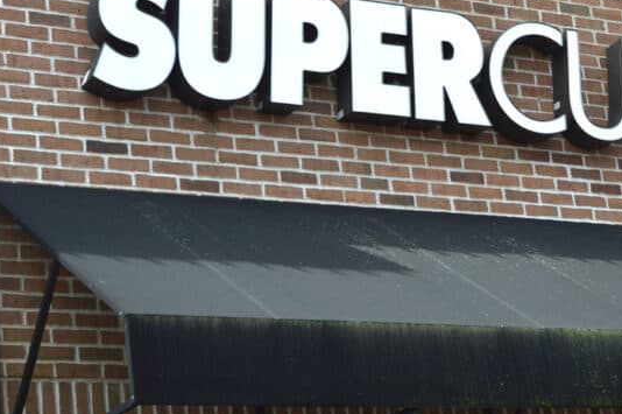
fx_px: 2049
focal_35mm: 119
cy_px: 150
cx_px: 441
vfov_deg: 11.5
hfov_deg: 17.2
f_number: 8
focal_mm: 55
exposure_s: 1/250
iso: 200
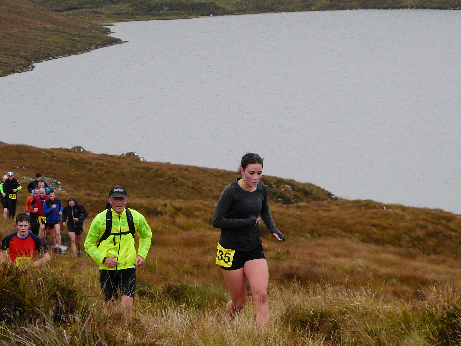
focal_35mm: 308
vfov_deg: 4.8
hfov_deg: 6.4
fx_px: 4102
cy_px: 173
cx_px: 230
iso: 100
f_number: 4
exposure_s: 1/250
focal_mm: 31.7
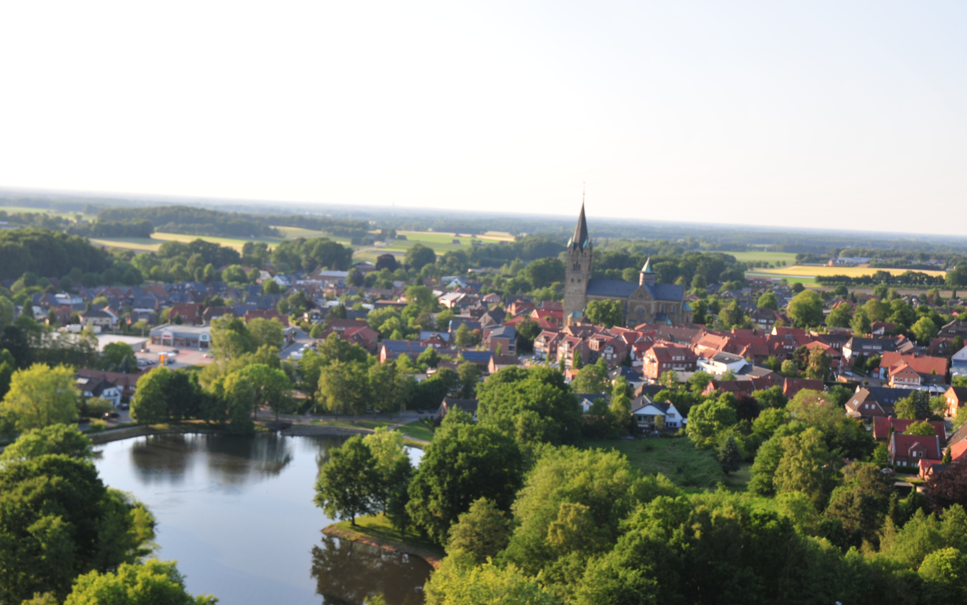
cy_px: 287
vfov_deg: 27.1
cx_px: 485
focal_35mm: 48
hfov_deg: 42.2
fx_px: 1252
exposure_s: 1/200
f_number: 7.1
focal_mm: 31
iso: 200
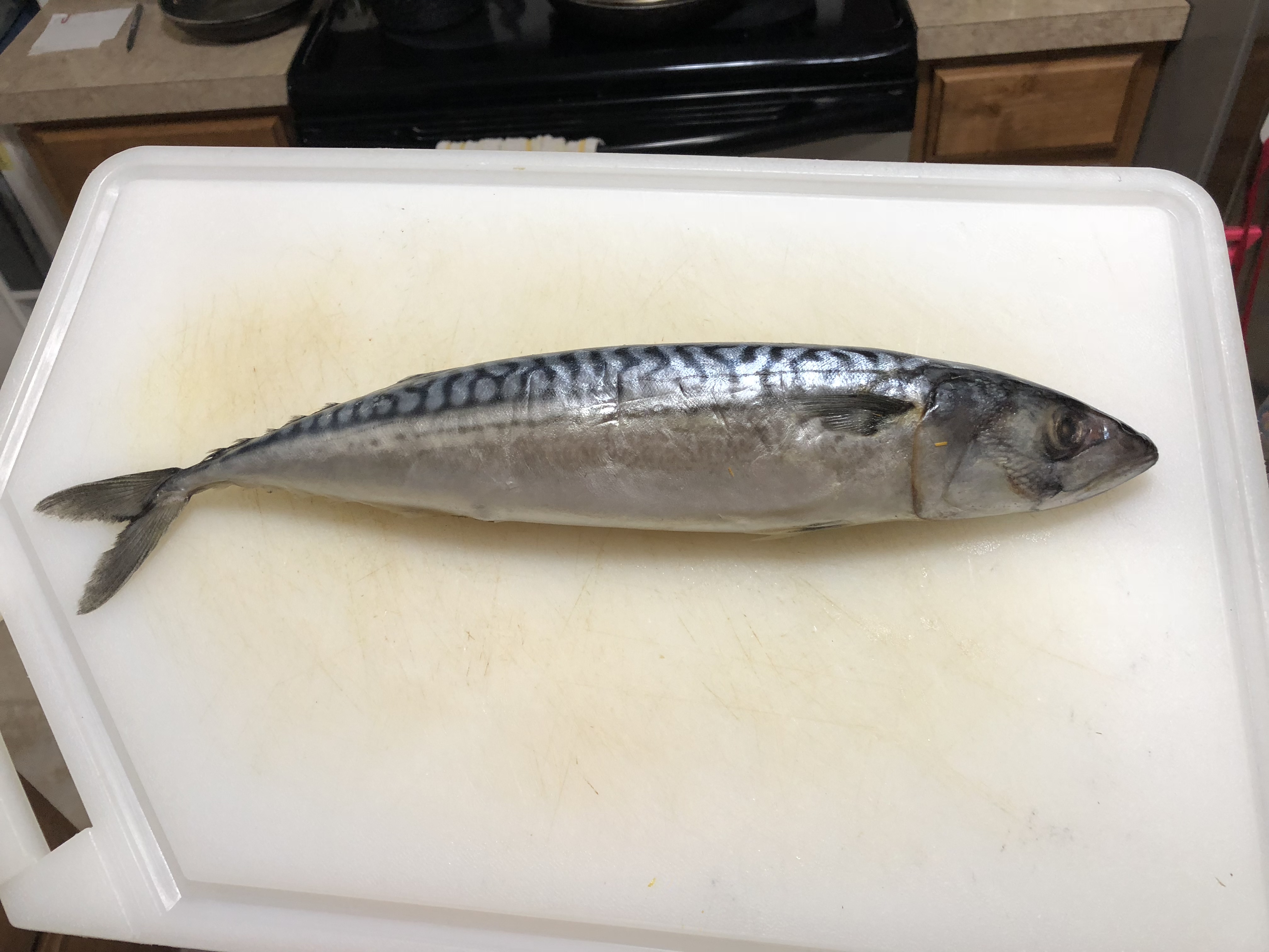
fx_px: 1026
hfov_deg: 63.4
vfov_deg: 49.7
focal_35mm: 28
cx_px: 634
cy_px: 476
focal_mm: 4
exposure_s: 1/20
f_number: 1.8
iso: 40
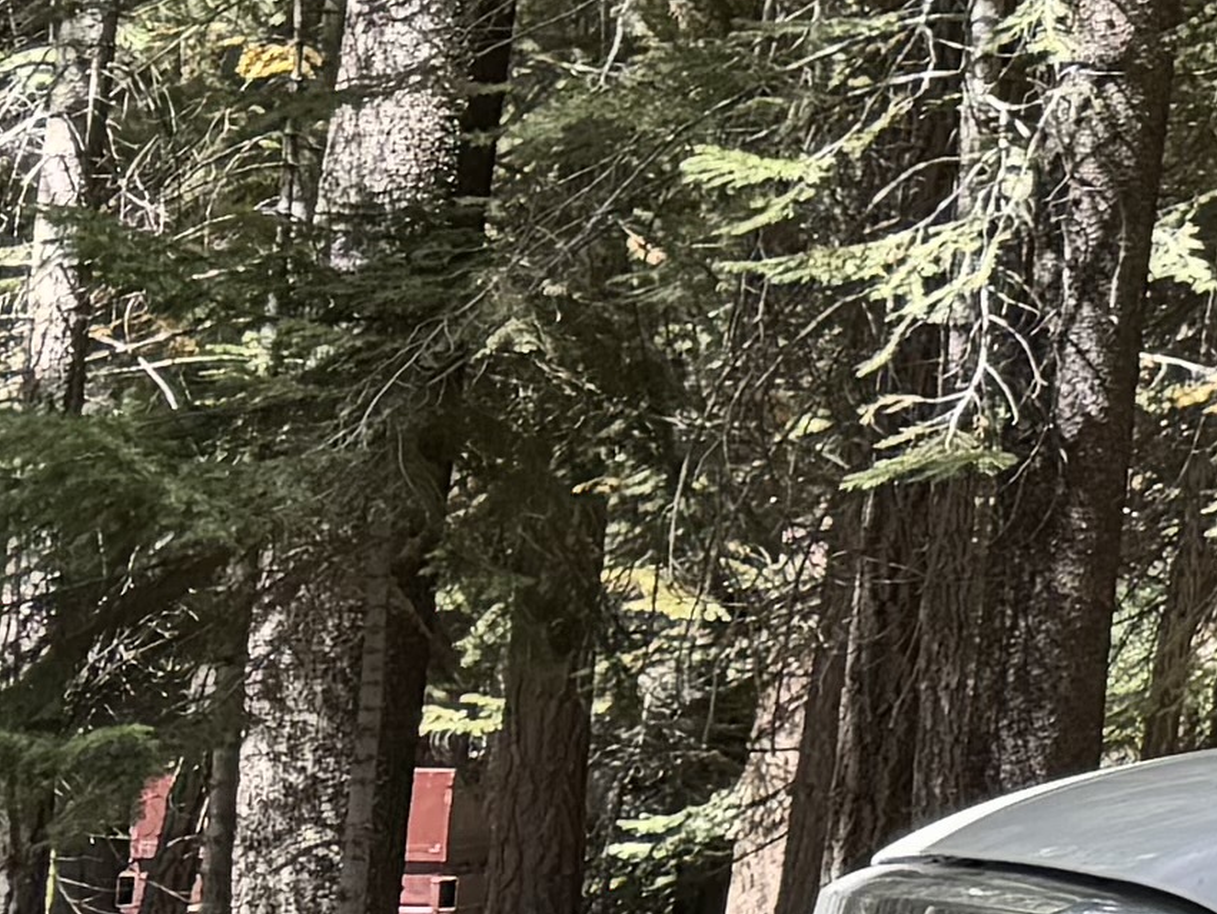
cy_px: -205
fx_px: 5663
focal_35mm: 161
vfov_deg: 9.1
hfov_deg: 9.2
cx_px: 3898
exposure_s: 1/470
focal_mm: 6.76
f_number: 1.78
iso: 80
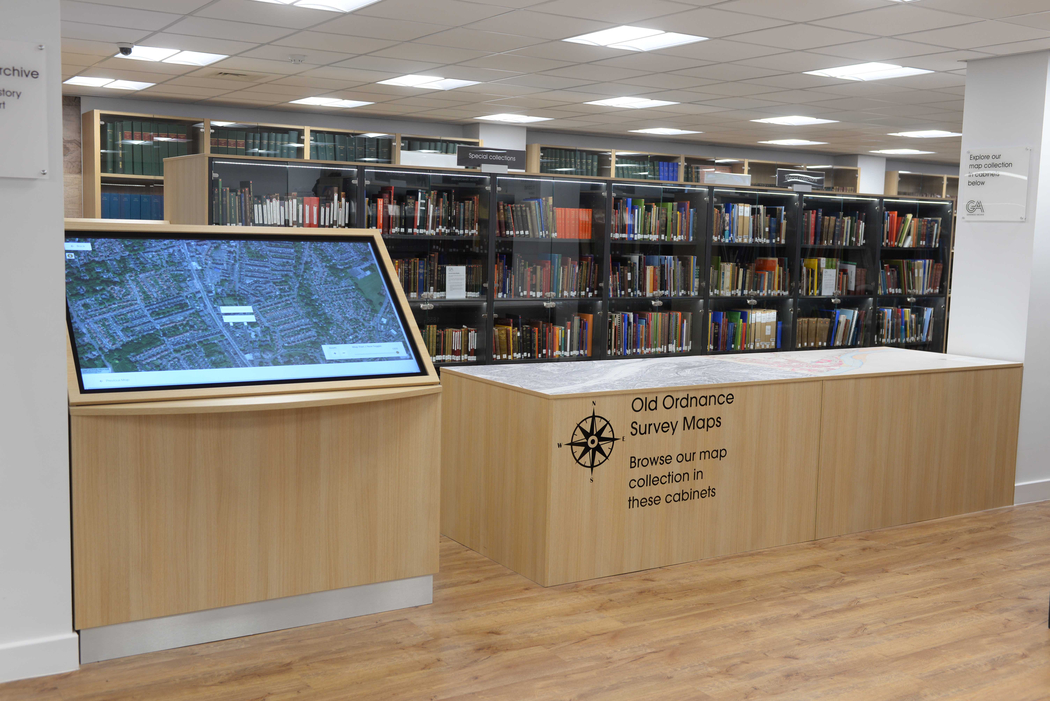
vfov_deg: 33.4
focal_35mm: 40
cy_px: 350
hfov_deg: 48.4
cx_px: 525
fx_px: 1167
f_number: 6.3
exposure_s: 1/25
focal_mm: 40
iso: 400
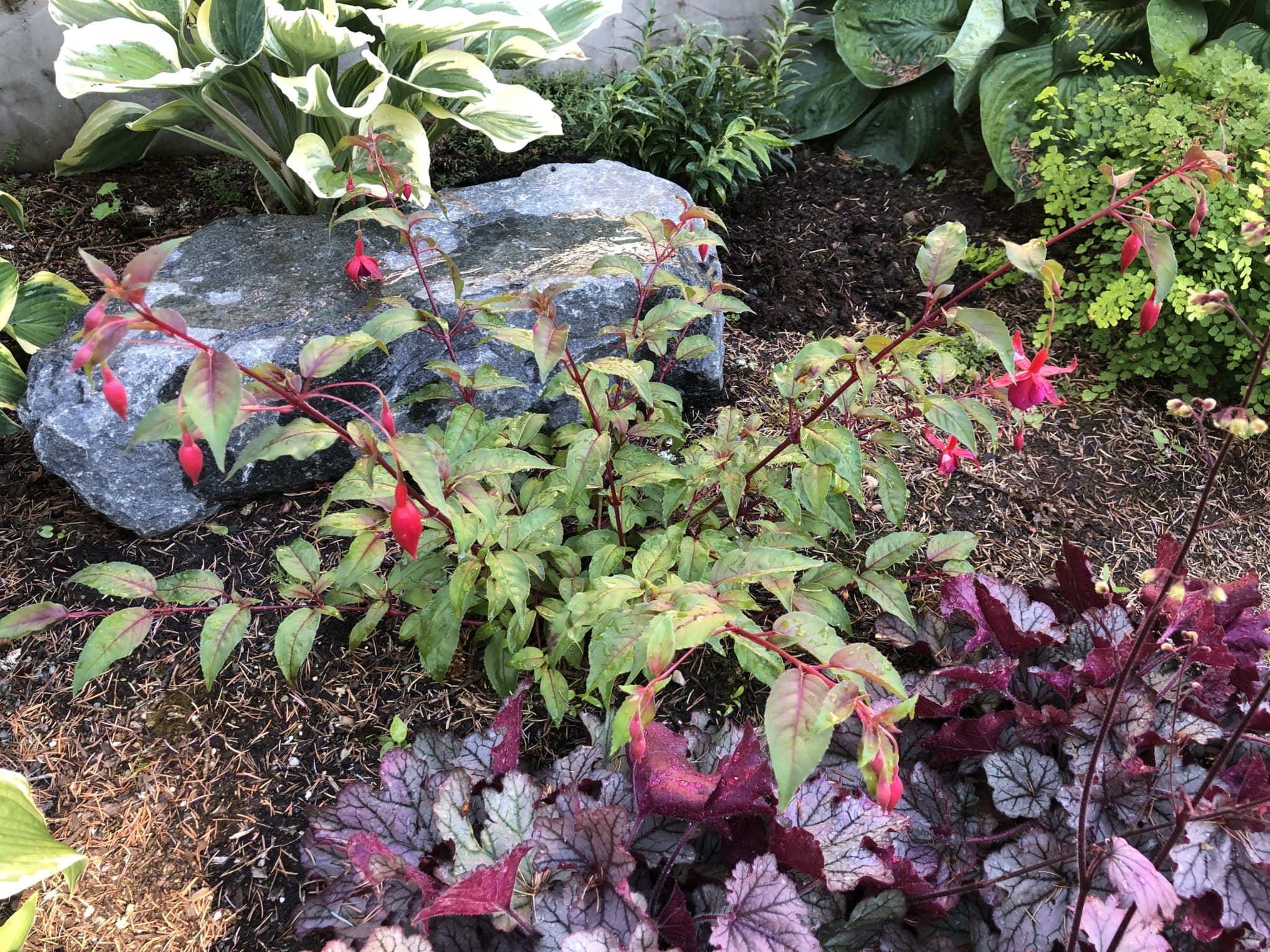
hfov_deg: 63.4
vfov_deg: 49.7
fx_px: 1027
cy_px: 476
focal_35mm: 28
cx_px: 635
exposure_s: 1/40
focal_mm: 3.99
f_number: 1.8
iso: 25
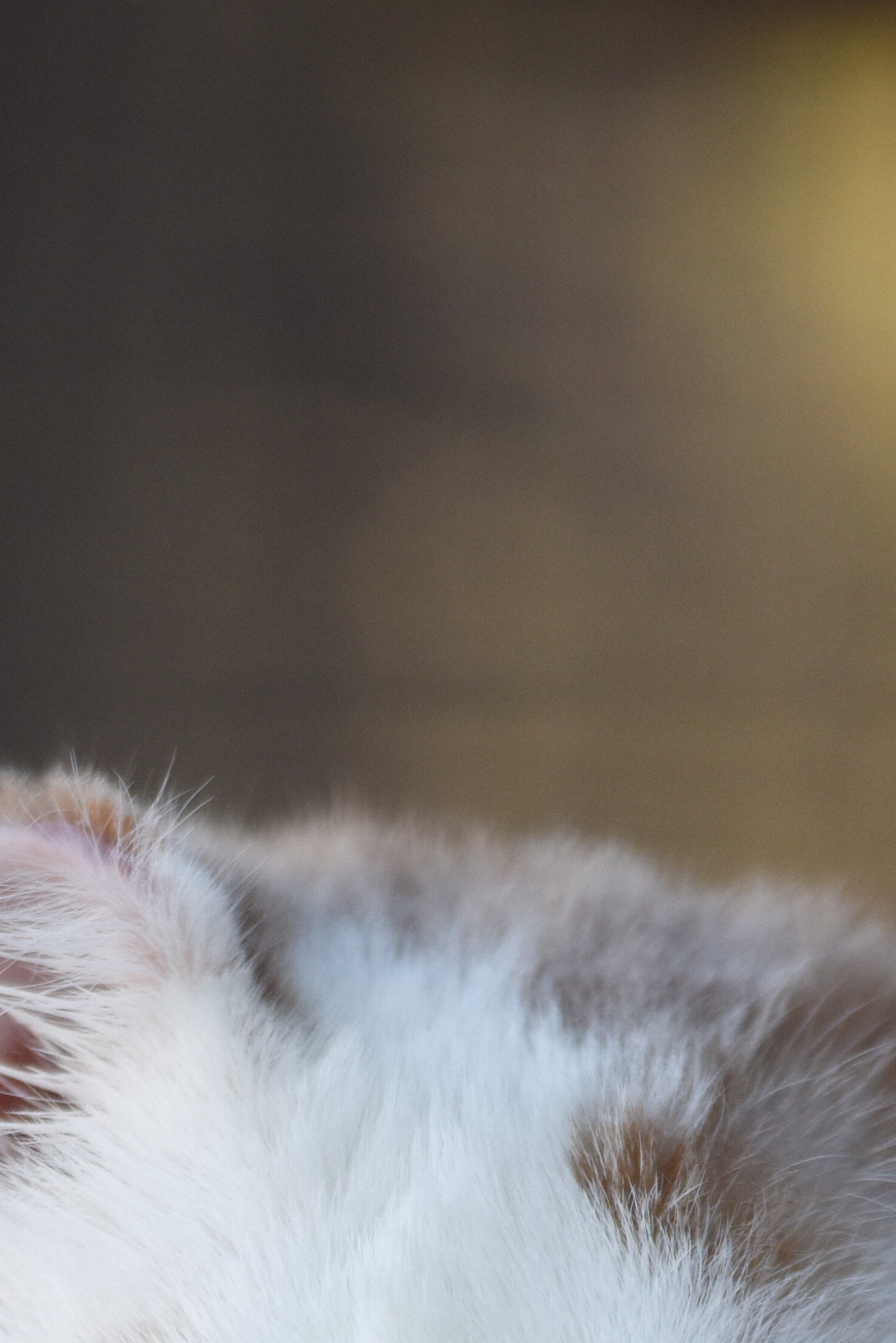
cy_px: 2163
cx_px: 181
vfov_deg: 3.1
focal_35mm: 661
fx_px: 24660
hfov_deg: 2.1
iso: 500
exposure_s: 1/640
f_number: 3.2
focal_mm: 200
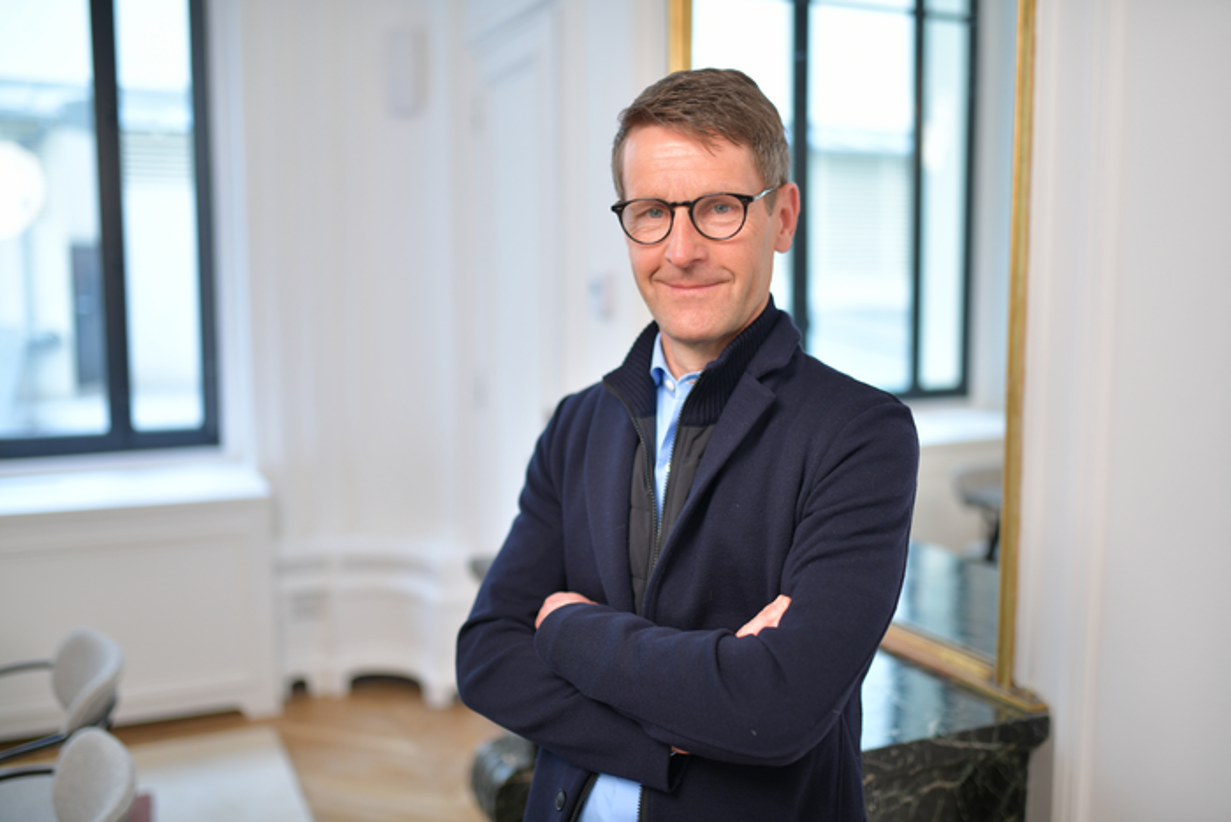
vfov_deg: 37.9
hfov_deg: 54.4
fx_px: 1197
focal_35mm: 35
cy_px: 411
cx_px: 616
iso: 250
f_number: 1.4
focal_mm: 35
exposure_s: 1/160
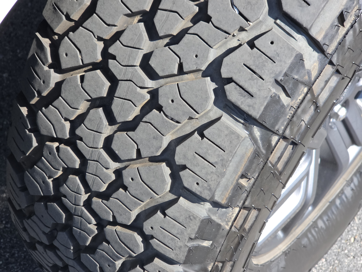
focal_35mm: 69
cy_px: 136
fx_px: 722
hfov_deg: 28.2
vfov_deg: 21.3
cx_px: 181
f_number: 2.4
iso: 25
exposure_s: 1/237
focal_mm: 7
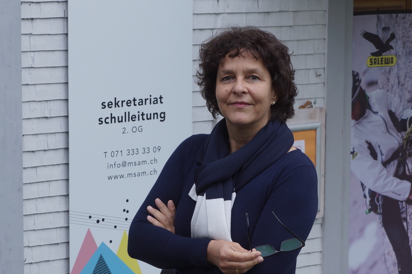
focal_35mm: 150
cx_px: 206
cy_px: 137
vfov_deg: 9.1
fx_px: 1715
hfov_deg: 13.7
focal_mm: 50
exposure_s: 1/125
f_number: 5
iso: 100
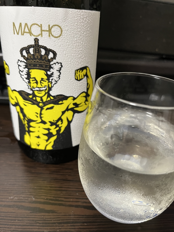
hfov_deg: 53.1
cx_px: 87
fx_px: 174
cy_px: 116
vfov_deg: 67.3
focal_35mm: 26
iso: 400
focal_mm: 5.1
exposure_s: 1/50
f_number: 1.6
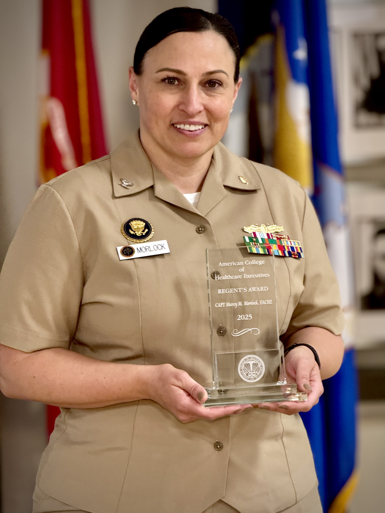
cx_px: 192
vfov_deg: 16.4
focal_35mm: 120
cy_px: 256
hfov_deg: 12.3
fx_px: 1780
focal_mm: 15.66
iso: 400
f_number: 2.8
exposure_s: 1/60
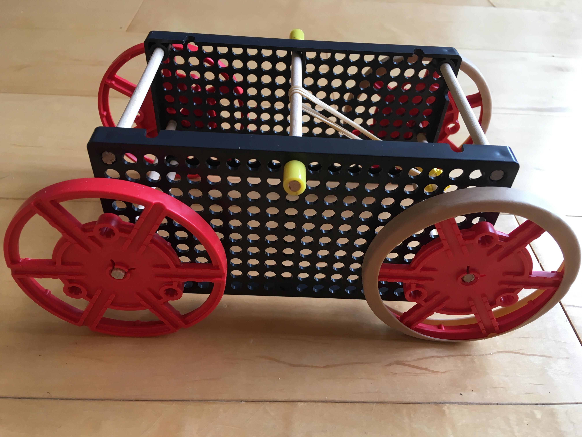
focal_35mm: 29
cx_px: 291
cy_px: 218
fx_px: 488
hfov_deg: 61.7
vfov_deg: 48.2
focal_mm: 4.15
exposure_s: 1/30
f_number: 2.2
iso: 50
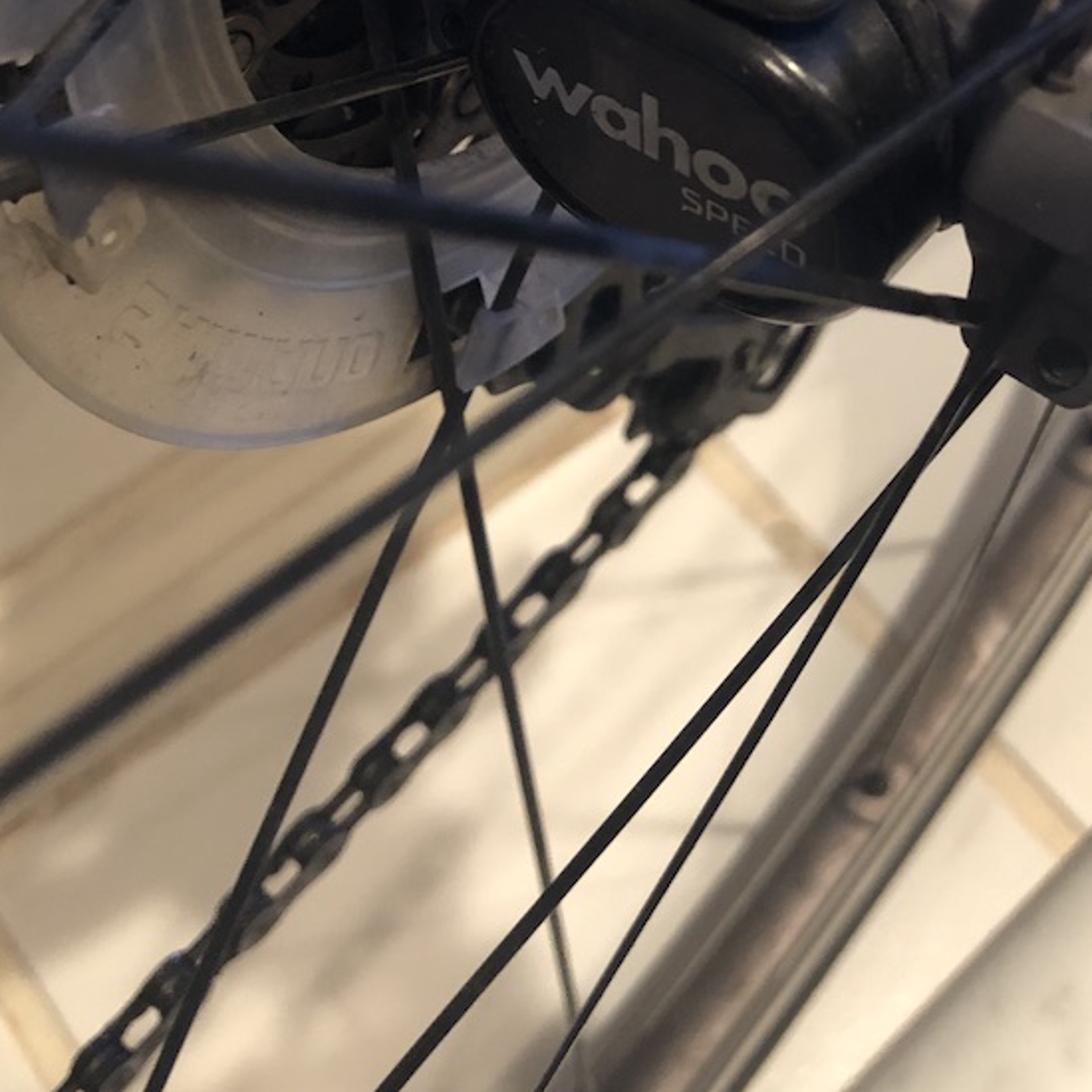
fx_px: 1713
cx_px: 590
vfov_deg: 33.8
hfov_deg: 35.3
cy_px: 152
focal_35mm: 48
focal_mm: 3.99
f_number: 1.8
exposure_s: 1/11
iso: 100
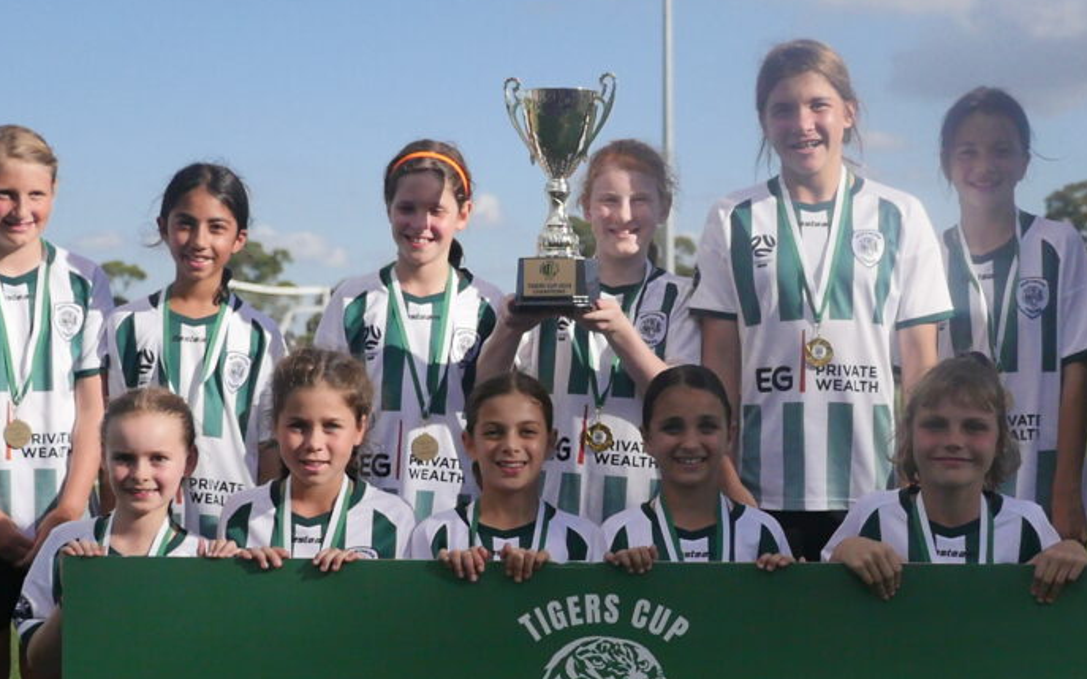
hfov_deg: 26.1
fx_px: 2340
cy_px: 495
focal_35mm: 79
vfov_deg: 16.4
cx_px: 615
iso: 1250
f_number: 2.8
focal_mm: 25
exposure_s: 1/16000
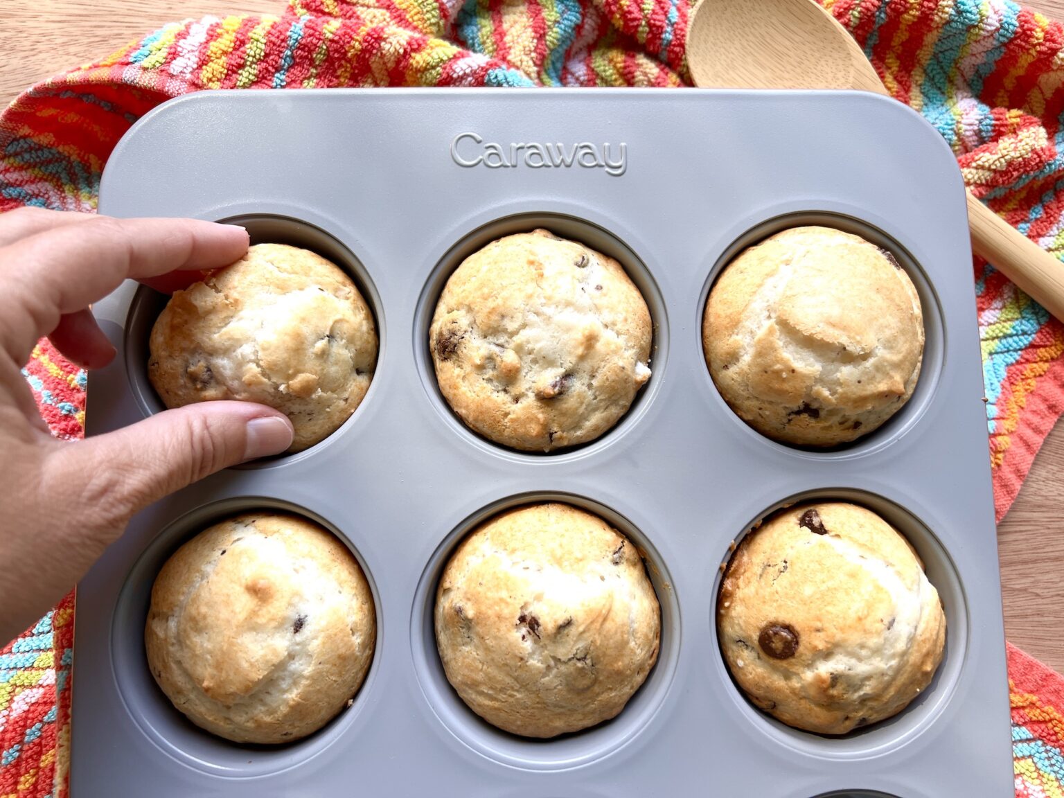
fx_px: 799
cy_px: 399
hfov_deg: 67.3
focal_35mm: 26
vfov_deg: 53.1
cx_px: 532
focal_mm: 5.7
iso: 40
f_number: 1.5
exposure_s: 1/167
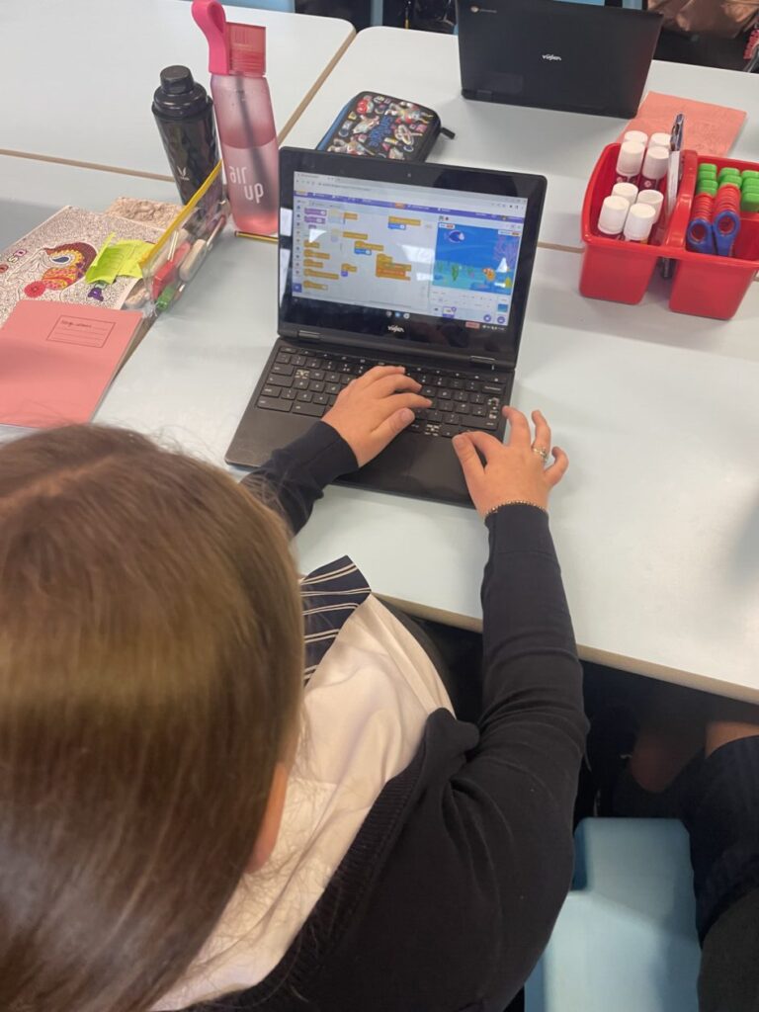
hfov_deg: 53.1
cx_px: 380
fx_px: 760
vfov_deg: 67.3
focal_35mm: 26
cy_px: 506
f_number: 1.6
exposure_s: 1/87
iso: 125
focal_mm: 4.2
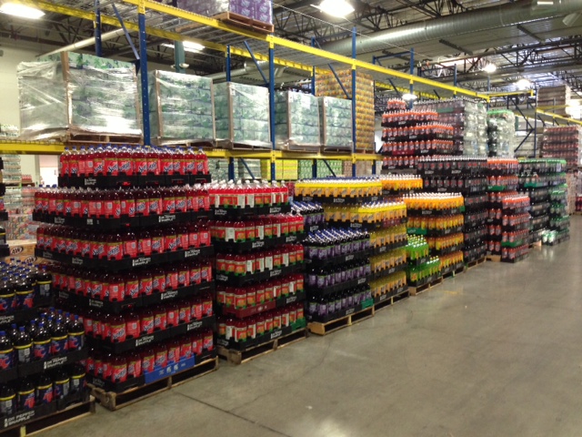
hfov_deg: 55.4
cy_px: 218
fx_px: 555
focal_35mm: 33
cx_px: 291
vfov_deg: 42.9
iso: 250
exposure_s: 1/20
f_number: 2.4
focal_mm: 4.13
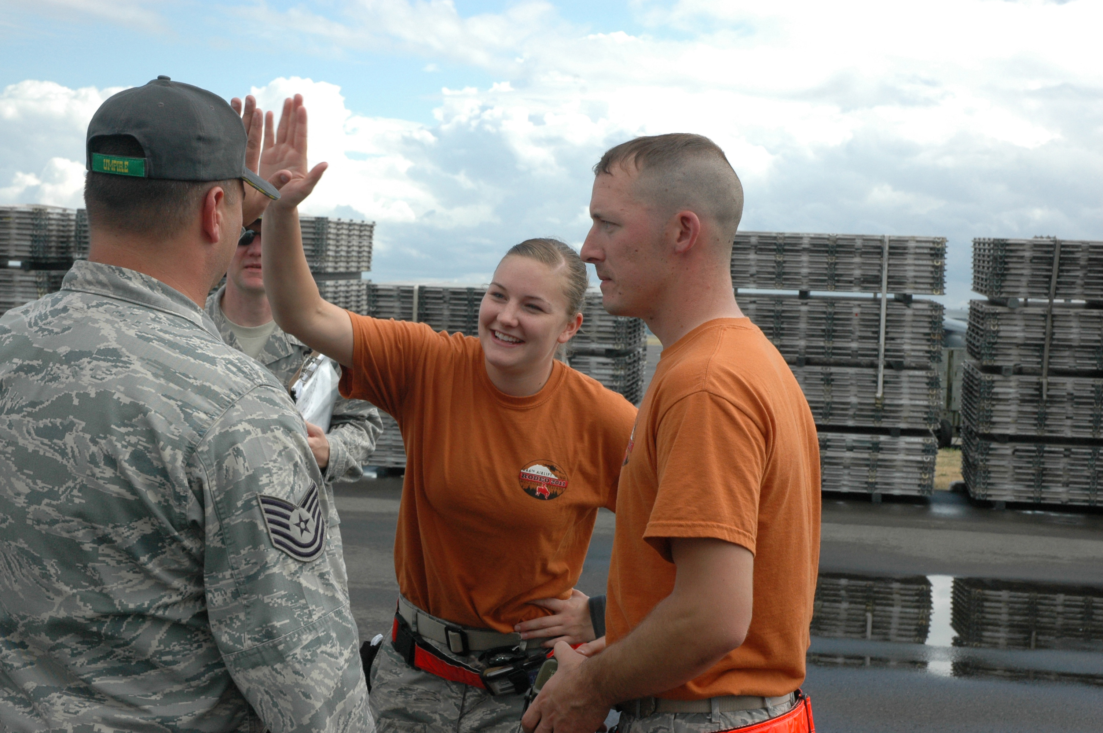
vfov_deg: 22.6
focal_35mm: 60
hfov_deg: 33.4
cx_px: 552
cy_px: 366
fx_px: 1837
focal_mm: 40
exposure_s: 1/500
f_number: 11
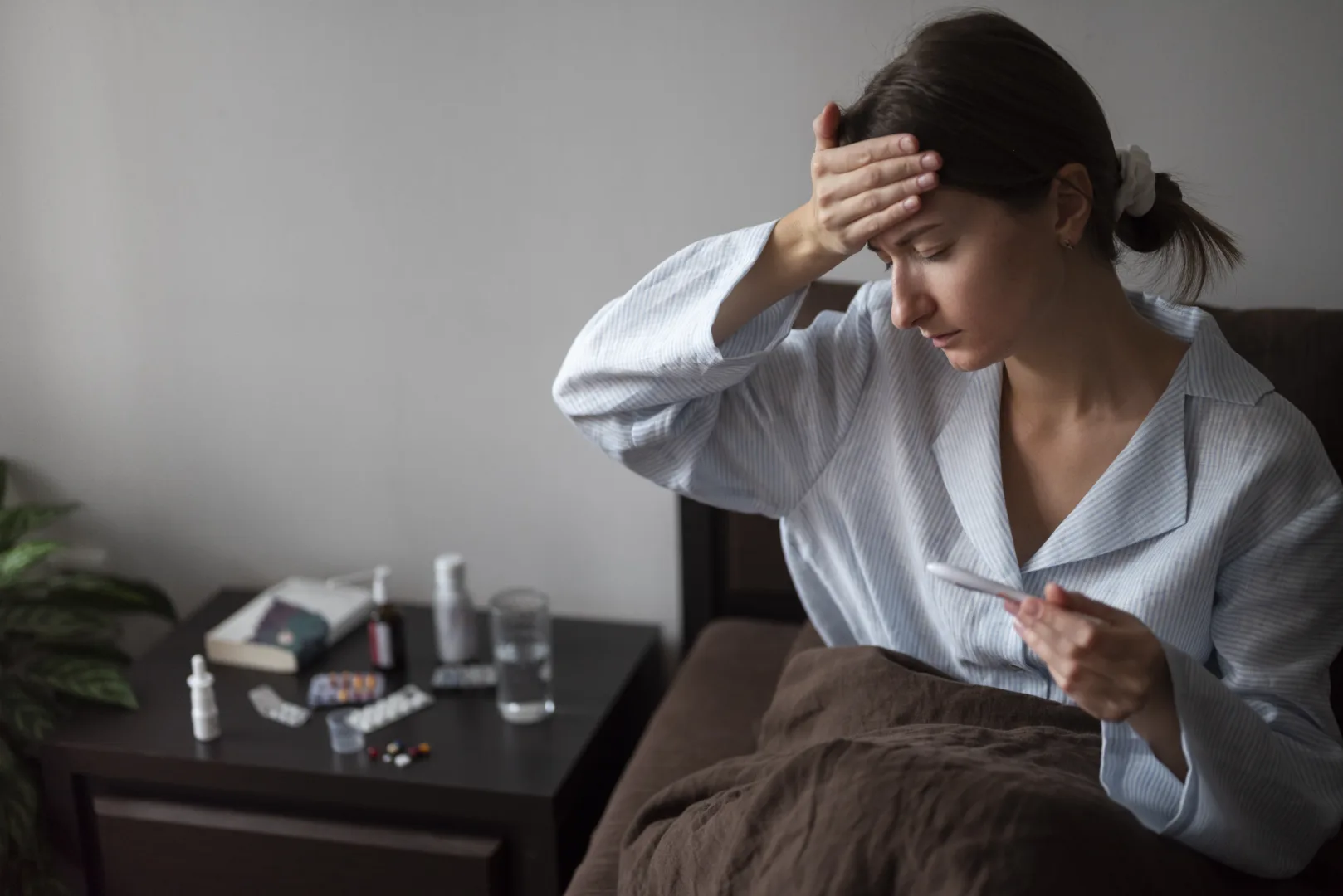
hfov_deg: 39.6
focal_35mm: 50
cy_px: 448
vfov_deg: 27.0
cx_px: 672
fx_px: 1866
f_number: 1.8
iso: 640
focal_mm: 50
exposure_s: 1/125
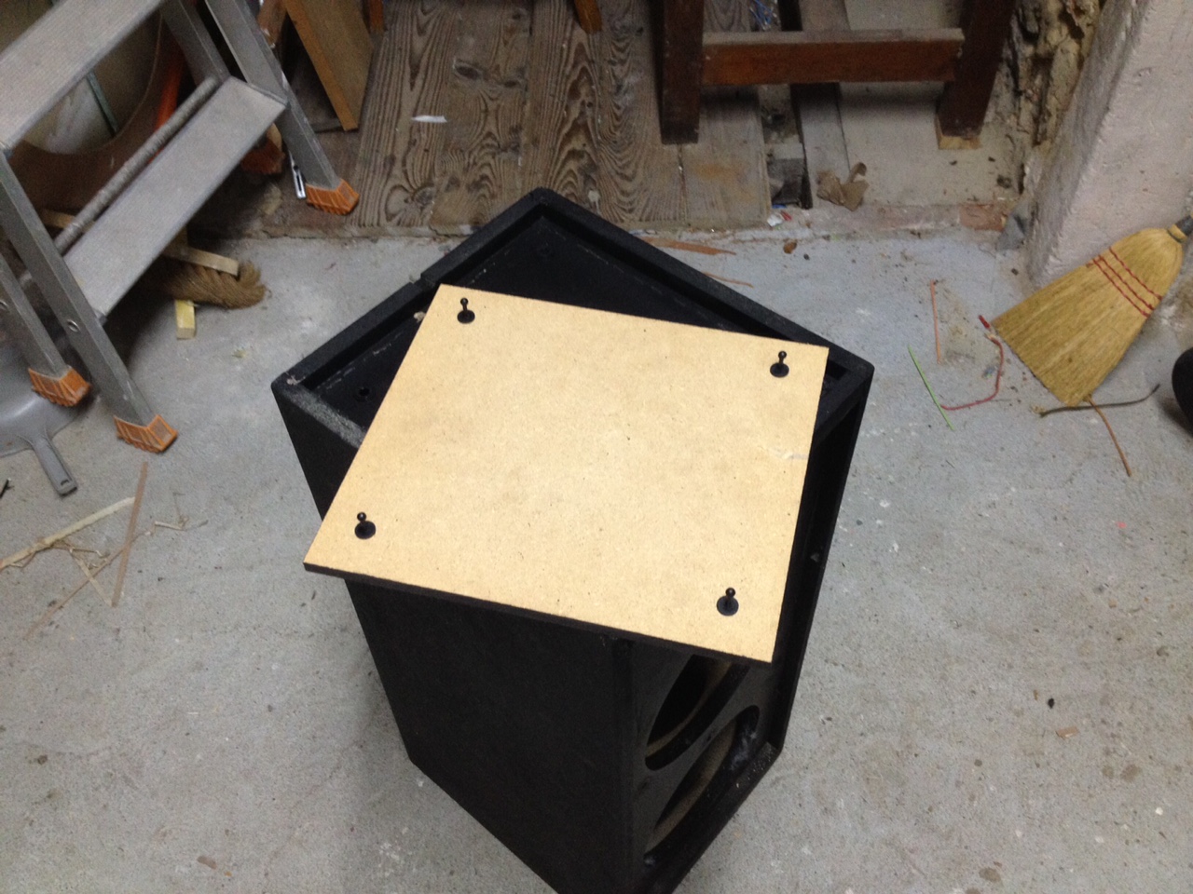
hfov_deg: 52.6
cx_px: 596
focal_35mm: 35
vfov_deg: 40.7
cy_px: 447
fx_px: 1206
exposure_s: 1/20
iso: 160
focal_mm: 4.28
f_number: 2.4
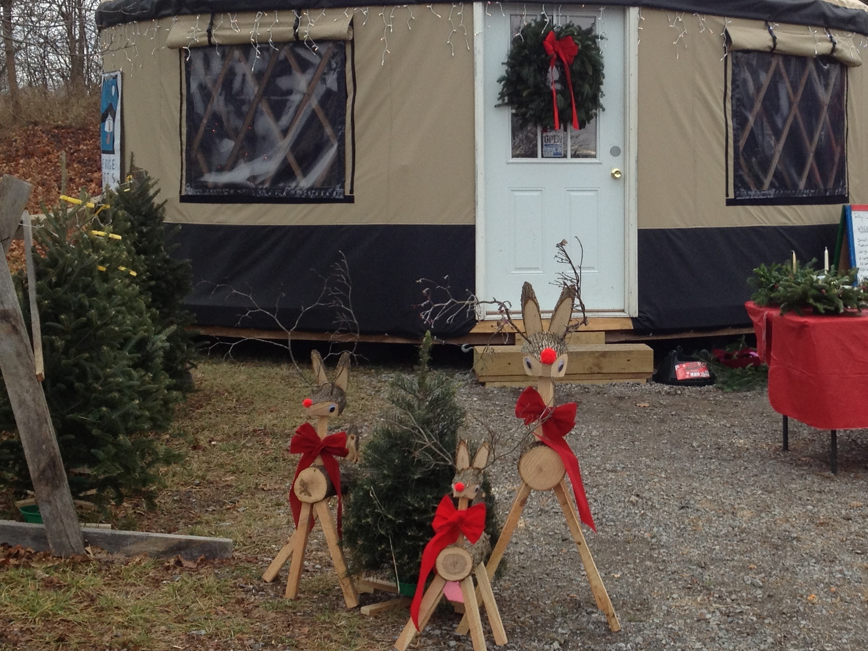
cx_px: 635
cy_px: 255
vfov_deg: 22.2
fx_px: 1655
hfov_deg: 29.0
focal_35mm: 66
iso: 64
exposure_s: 1/272
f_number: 2.4
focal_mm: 4.28
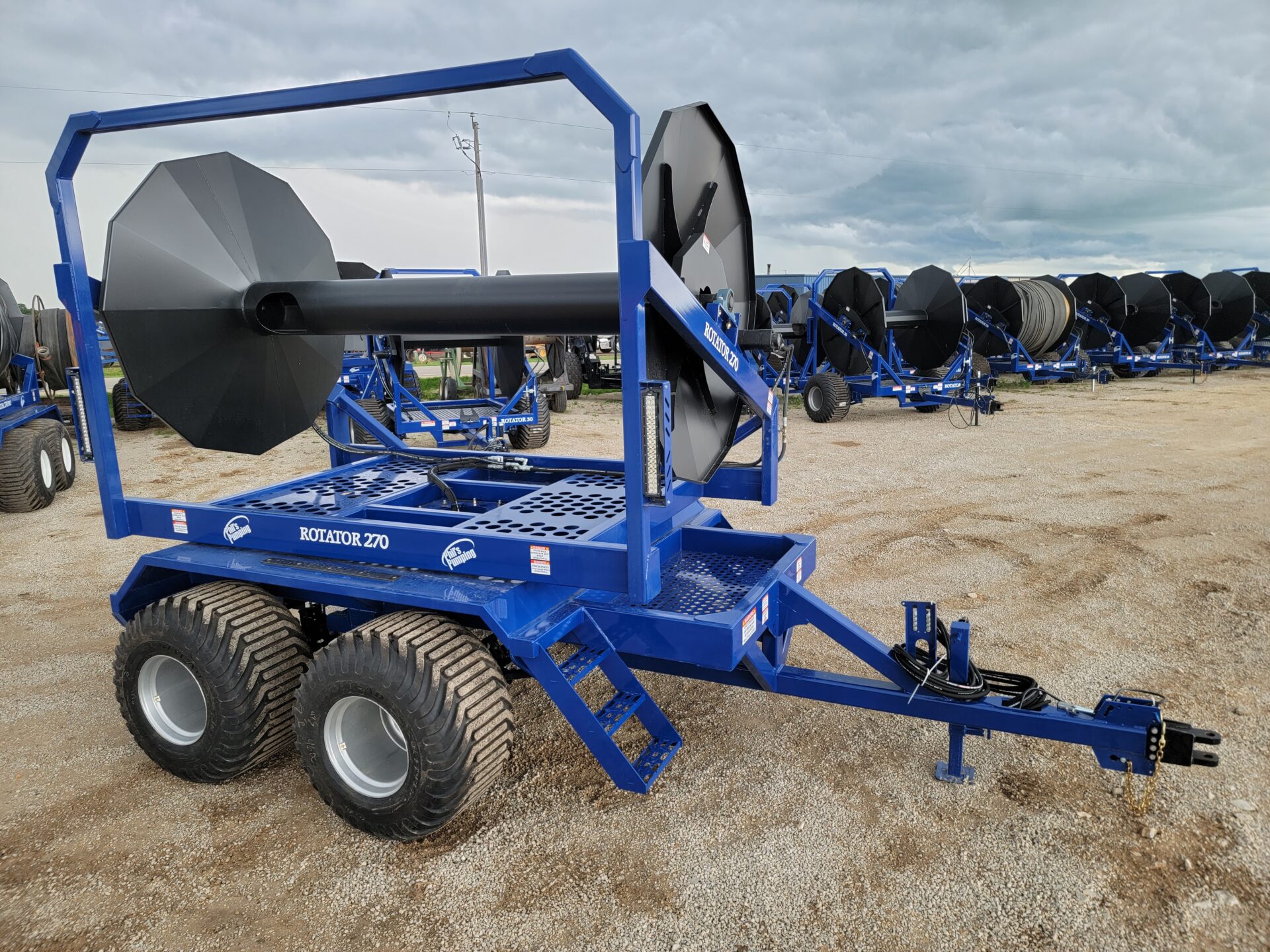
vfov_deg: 56.8
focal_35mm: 24
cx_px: 635
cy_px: 476
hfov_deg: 71.6
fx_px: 881
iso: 64
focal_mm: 6.7
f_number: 1.8
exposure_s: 1/119
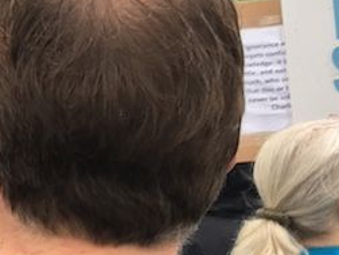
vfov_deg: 12.9
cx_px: -328
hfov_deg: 14.4
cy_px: 173
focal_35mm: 115
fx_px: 1126
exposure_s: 1/60
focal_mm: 4.15
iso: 32
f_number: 2.2
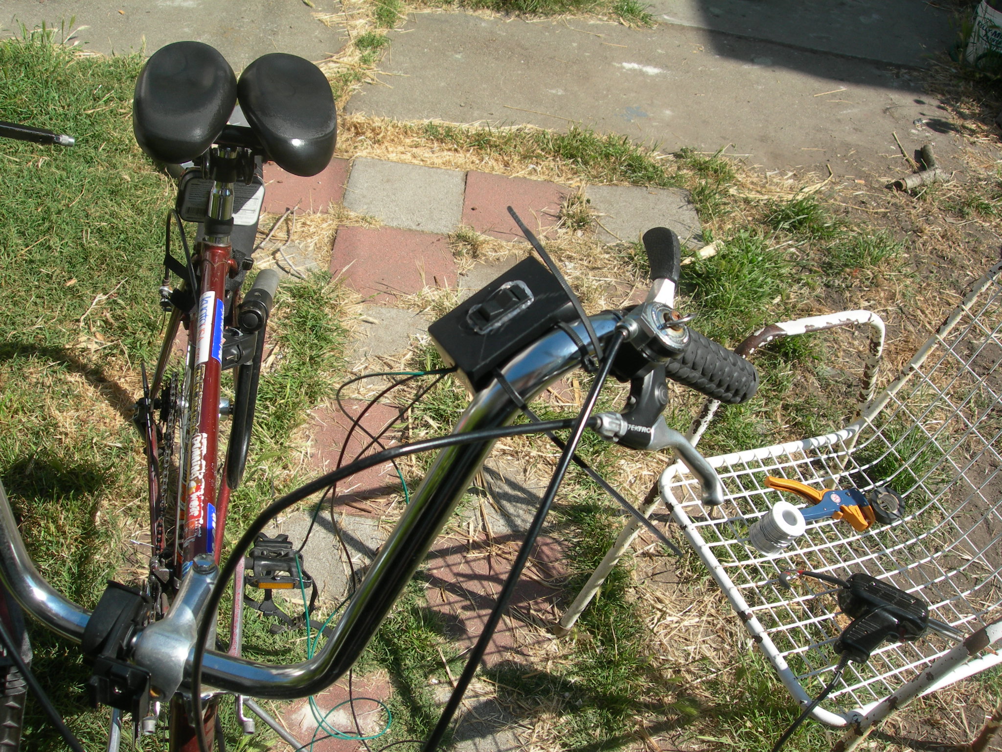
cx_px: 501
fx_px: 1100
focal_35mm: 38
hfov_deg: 49.0
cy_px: 376
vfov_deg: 37.7
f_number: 4.8
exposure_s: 1/362
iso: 50
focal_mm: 7.8
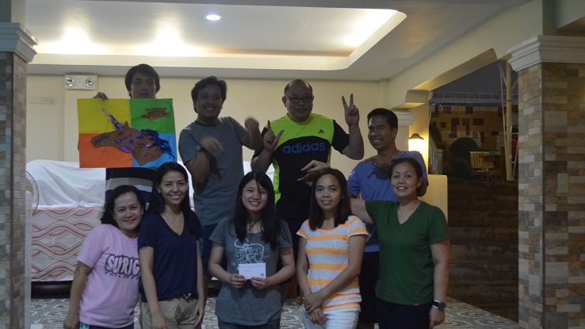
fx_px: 791
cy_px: 186
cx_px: 289
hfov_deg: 40.6
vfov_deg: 23.5
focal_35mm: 51
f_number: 4.8
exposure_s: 1/25
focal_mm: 32
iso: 3200
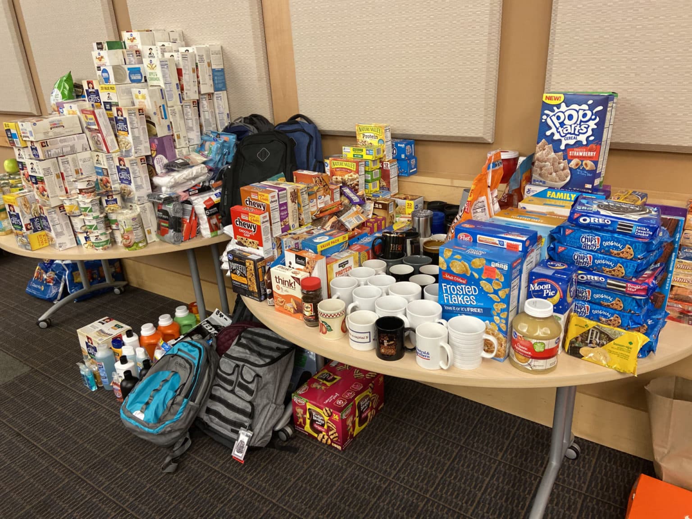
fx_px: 520
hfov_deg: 67.3
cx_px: 346
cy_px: 260
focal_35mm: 26
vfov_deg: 53.1
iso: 320
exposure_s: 1/60
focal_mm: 4.25
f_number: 1.8
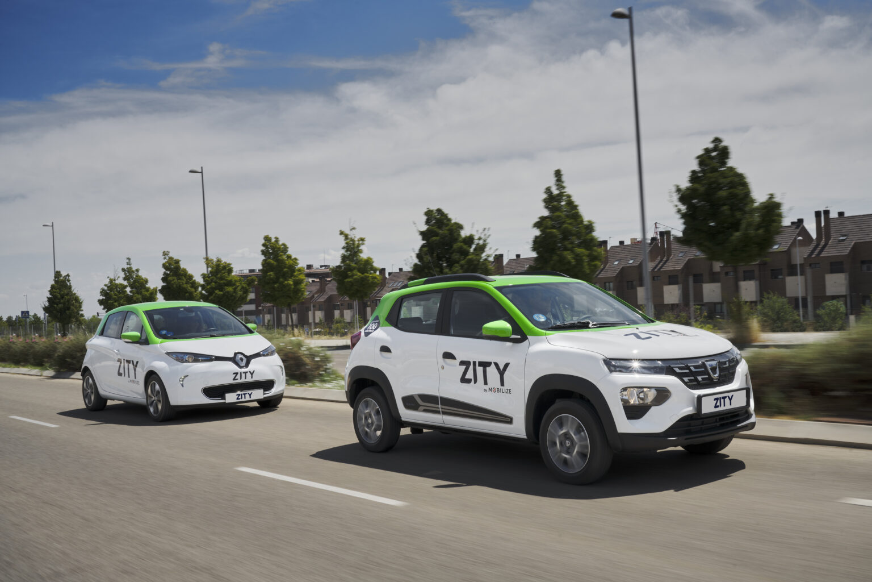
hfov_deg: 50.7
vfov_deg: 35.1
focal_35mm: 38
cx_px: 436
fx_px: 920
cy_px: 291
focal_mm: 38
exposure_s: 1/60
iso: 64
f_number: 16
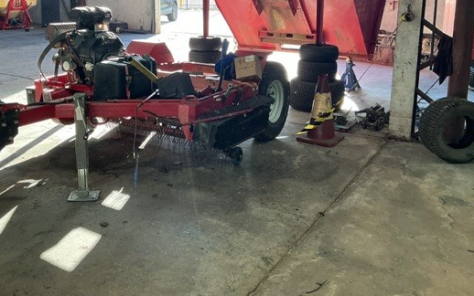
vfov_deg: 33.0
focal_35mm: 38
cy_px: 78
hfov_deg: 51.3
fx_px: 491
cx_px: 197
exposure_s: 1/100
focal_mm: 3
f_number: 1.8
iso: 64
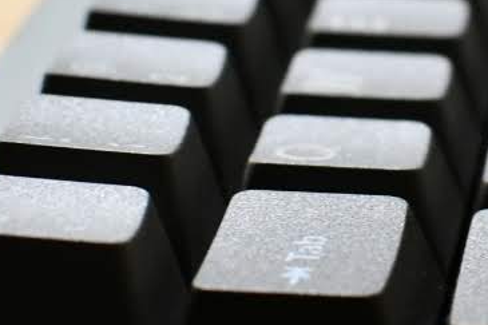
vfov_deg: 5.9
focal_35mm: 231
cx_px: 579
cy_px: 74
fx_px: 3130
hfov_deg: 8.8
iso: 1600
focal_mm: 35
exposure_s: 1/80
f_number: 5
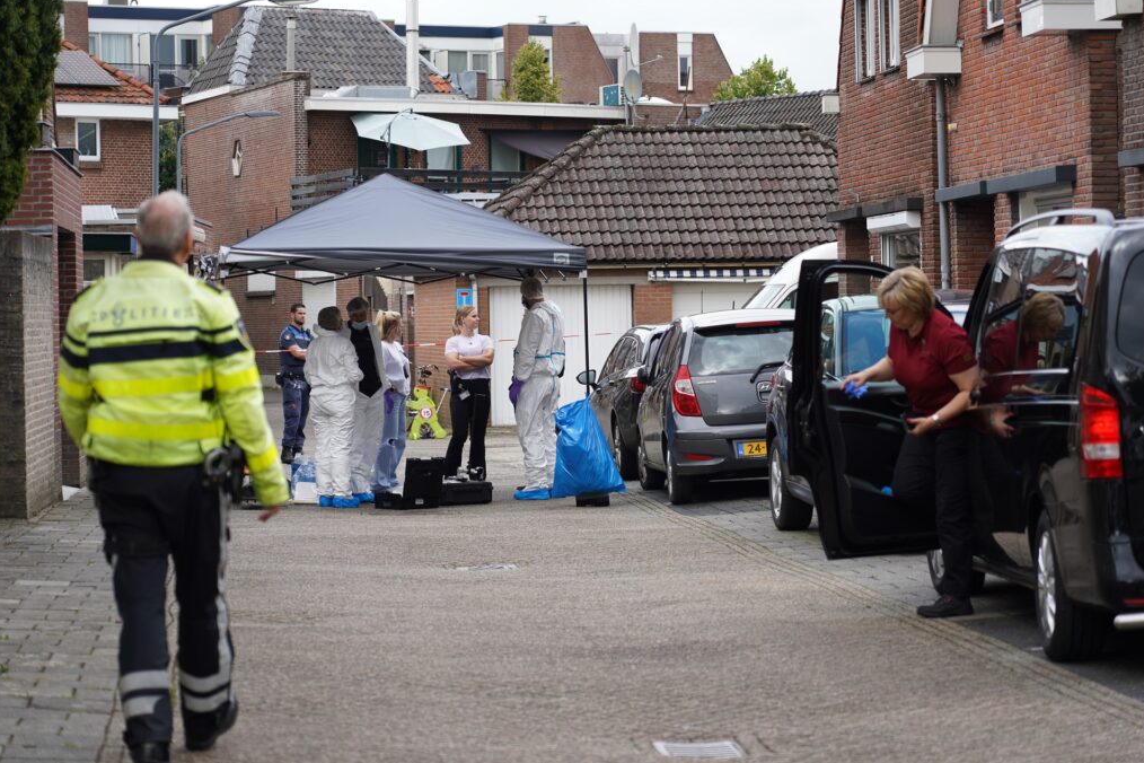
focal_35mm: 106
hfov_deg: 19.3
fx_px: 3368
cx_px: 574
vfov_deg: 12.9
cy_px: 380
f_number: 4.5
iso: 100
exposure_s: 1/160
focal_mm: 105
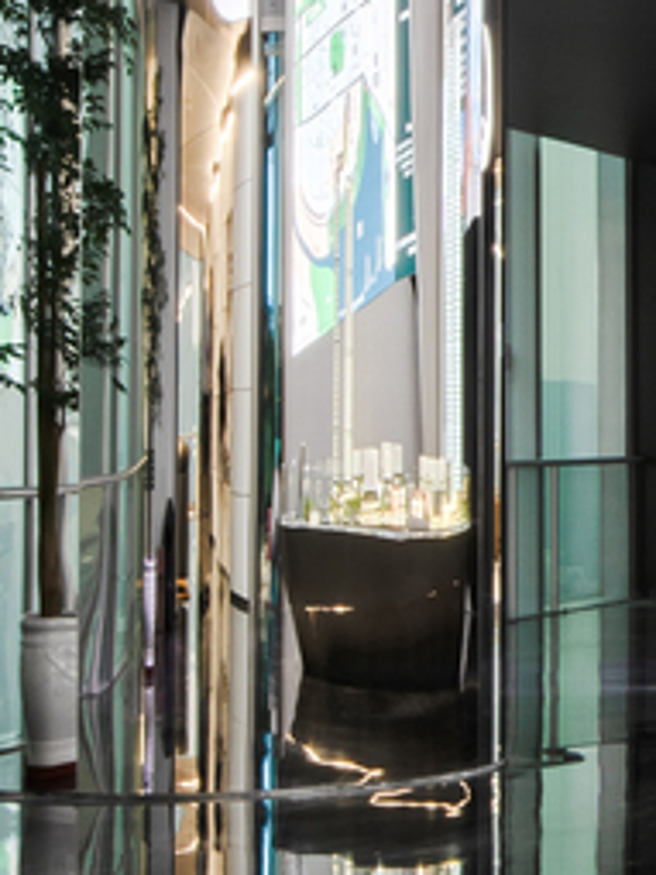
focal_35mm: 132
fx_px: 3338
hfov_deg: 10.1
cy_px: -1623
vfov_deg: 10.9
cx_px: 1429
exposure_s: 1
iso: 64
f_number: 20
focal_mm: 19
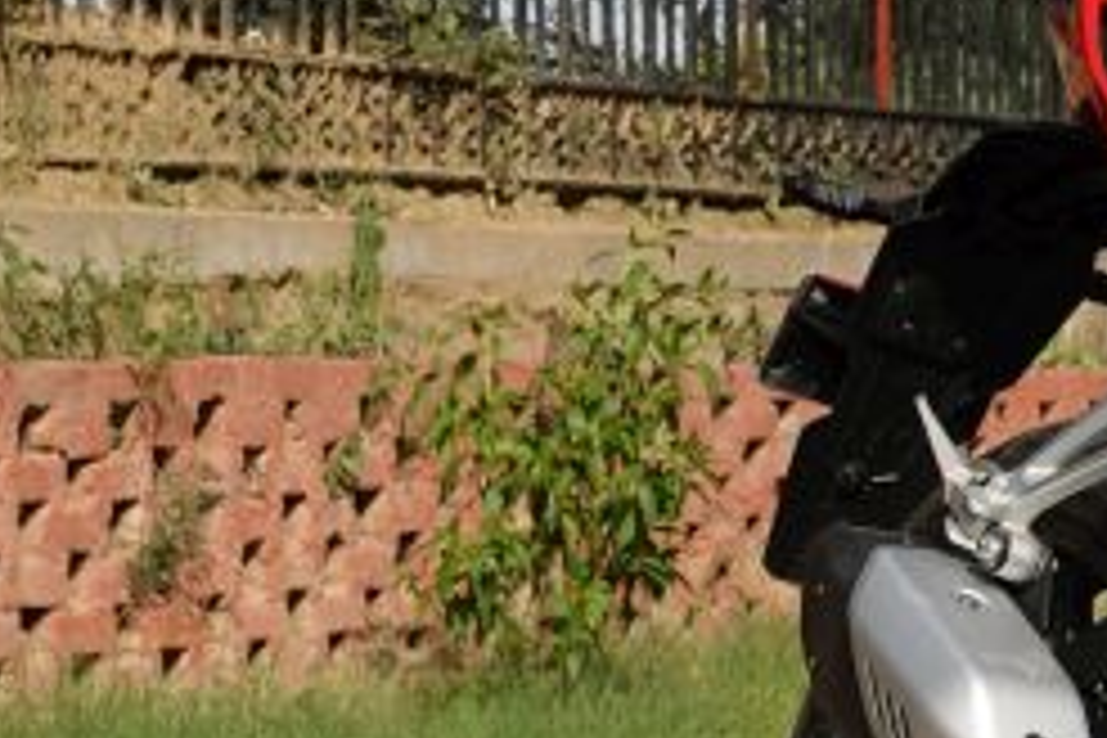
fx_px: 6641
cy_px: 196
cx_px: 536
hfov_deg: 9.5
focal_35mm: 216
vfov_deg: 6.4
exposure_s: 1/100
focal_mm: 38
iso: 50
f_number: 8
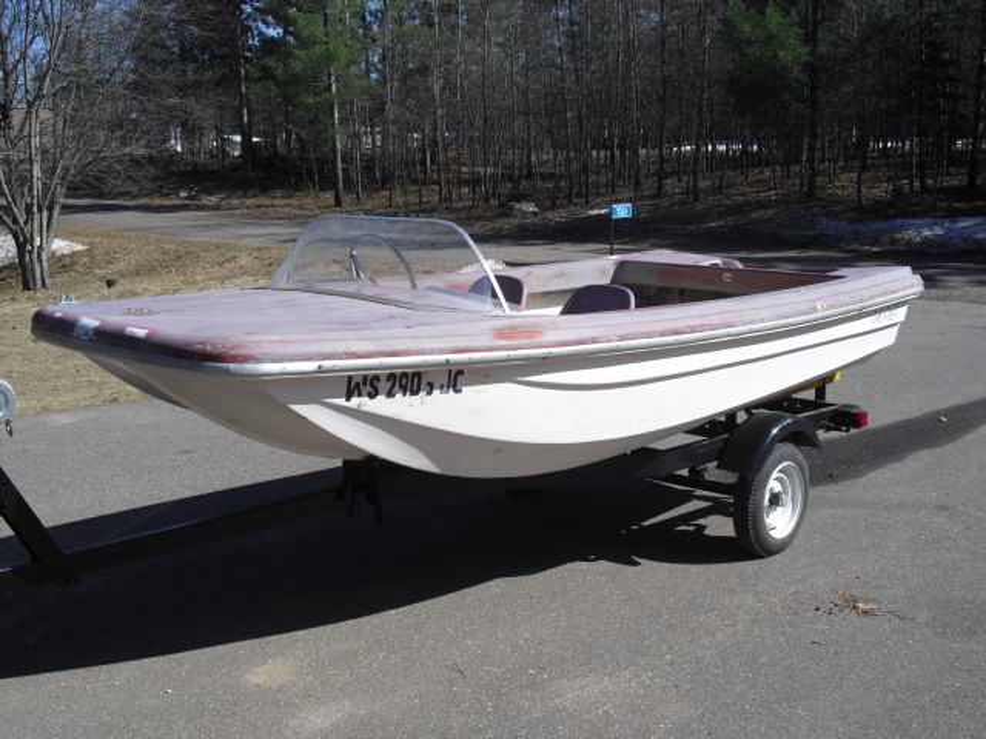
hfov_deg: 18.4
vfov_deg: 13.8
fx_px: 3048
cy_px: 370
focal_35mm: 107
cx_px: 493
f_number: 5.6
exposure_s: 1/640
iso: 64
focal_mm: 18.9
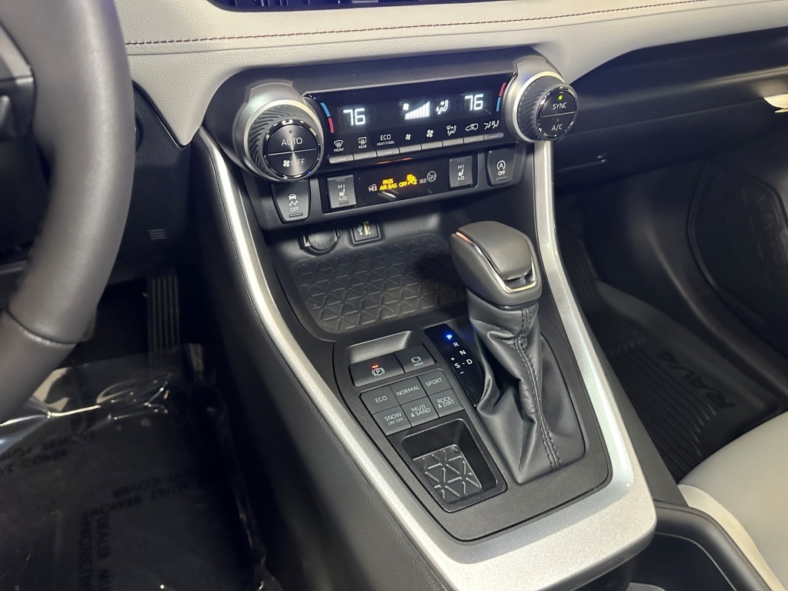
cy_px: 296
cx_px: 394
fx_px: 546
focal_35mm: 24
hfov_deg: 71.6
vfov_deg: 56.8
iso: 800
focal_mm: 6.86
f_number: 1.78
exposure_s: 1/40
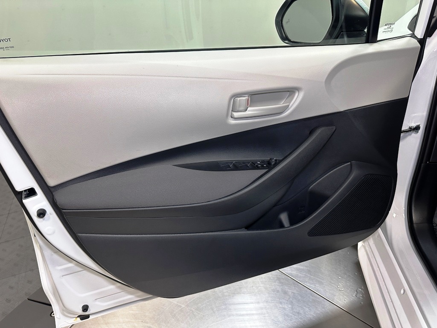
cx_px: 218
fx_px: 303
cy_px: 164
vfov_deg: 56.8
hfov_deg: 71.6
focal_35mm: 24
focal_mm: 6.86
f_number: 1.78
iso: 250
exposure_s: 1/60
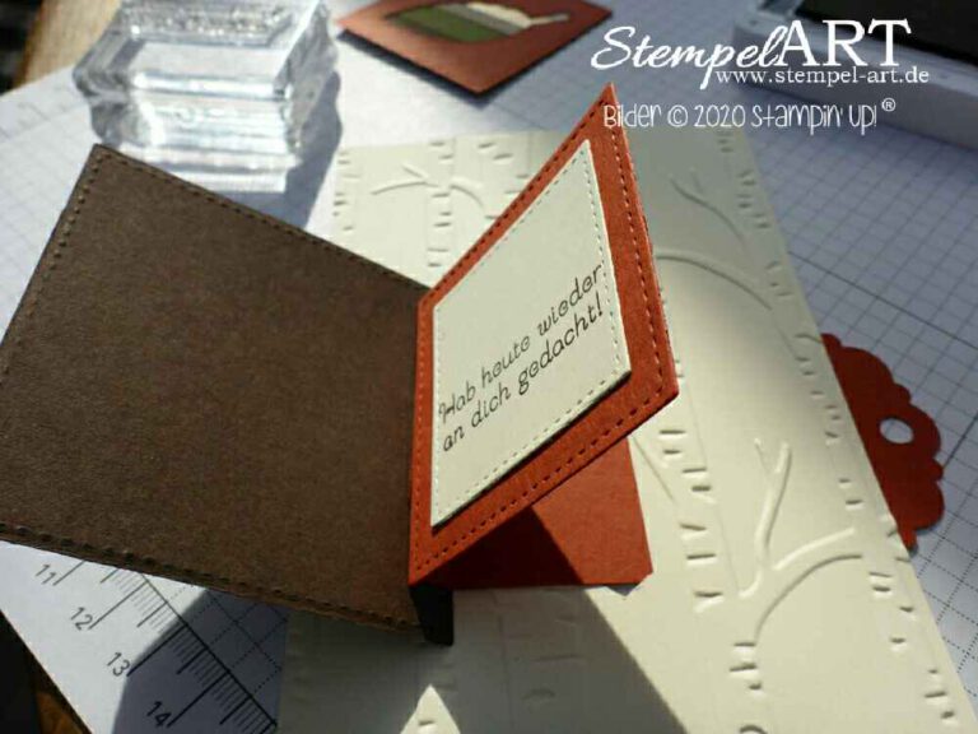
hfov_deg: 63.4
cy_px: 367
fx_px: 791
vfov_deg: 49.7
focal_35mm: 28
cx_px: 489
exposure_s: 1/1000
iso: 100
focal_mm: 4.9
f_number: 3.3
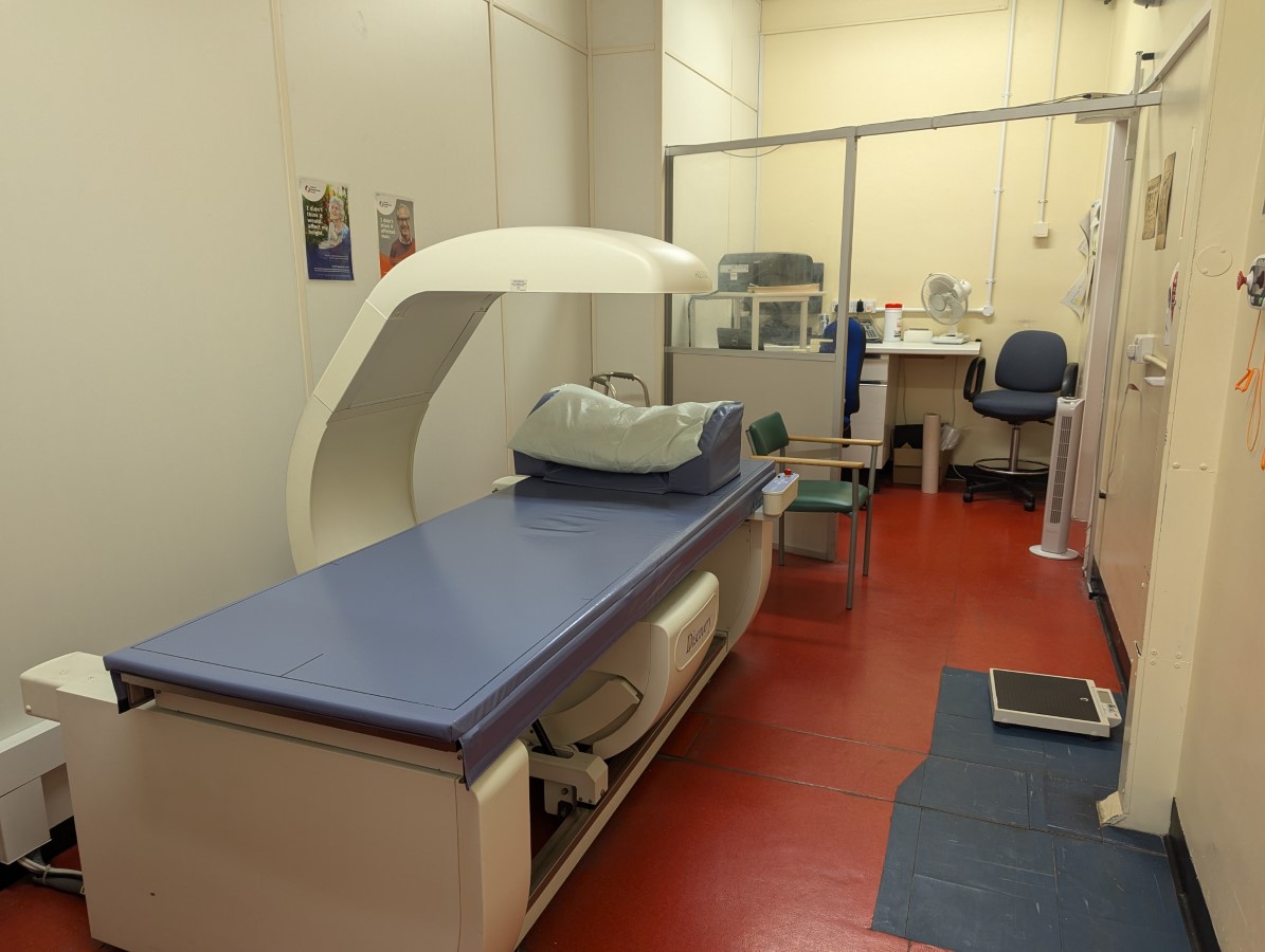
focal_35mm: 24
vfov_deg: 56.9
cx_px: 632
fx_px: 878
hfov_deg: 71.5
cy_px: 476
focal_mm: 6.81
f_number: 1.85
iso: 67
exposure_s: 1/24.2
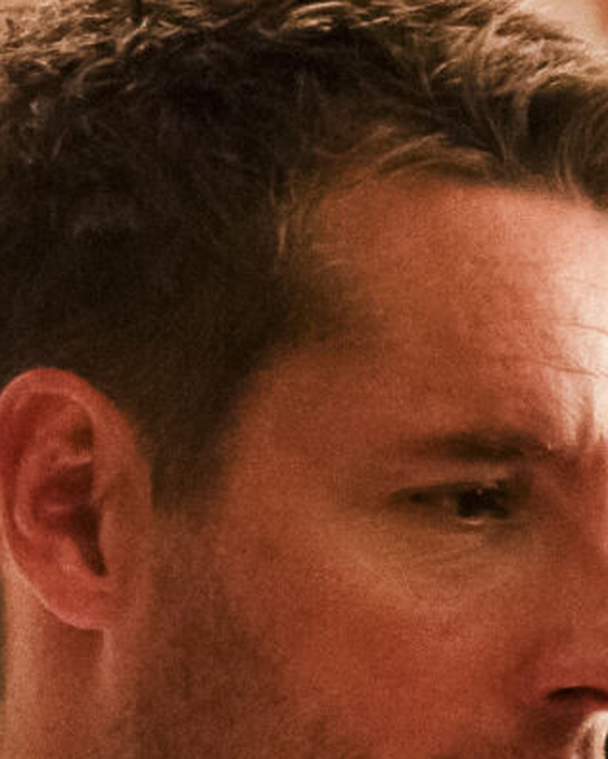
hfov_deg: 5.7
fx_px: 6138
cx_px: 627
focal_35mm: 273
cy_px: 1174
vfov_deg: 7.0
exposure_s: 1/125
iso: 3200
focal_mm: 45
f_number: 2.8
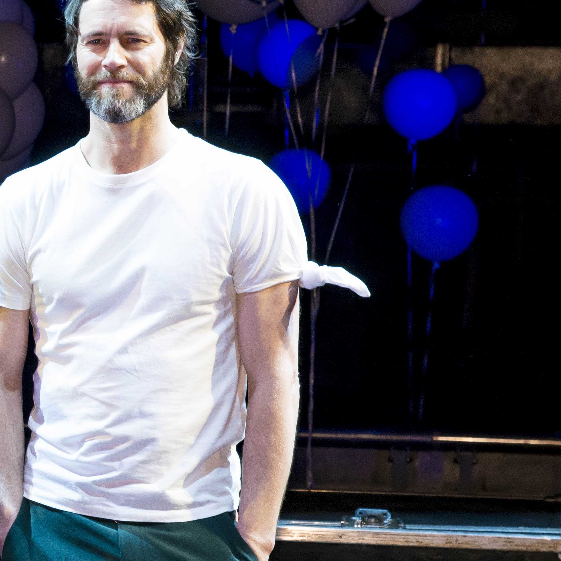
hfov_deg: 10.8
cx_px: -376
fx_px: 2805
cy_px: 388
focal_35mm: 153
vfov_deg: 11.4
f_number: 8
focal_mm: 48
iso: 800
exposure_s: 1/200
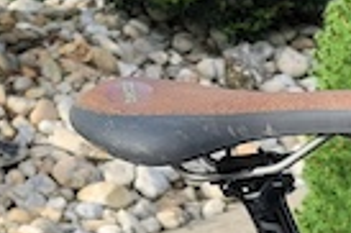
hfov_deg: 12.1
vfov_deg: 8.0
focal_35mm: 152
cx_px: 682
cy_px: 653
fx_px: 1480
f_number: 1.8
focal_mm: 7
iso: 20
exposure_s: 1/215
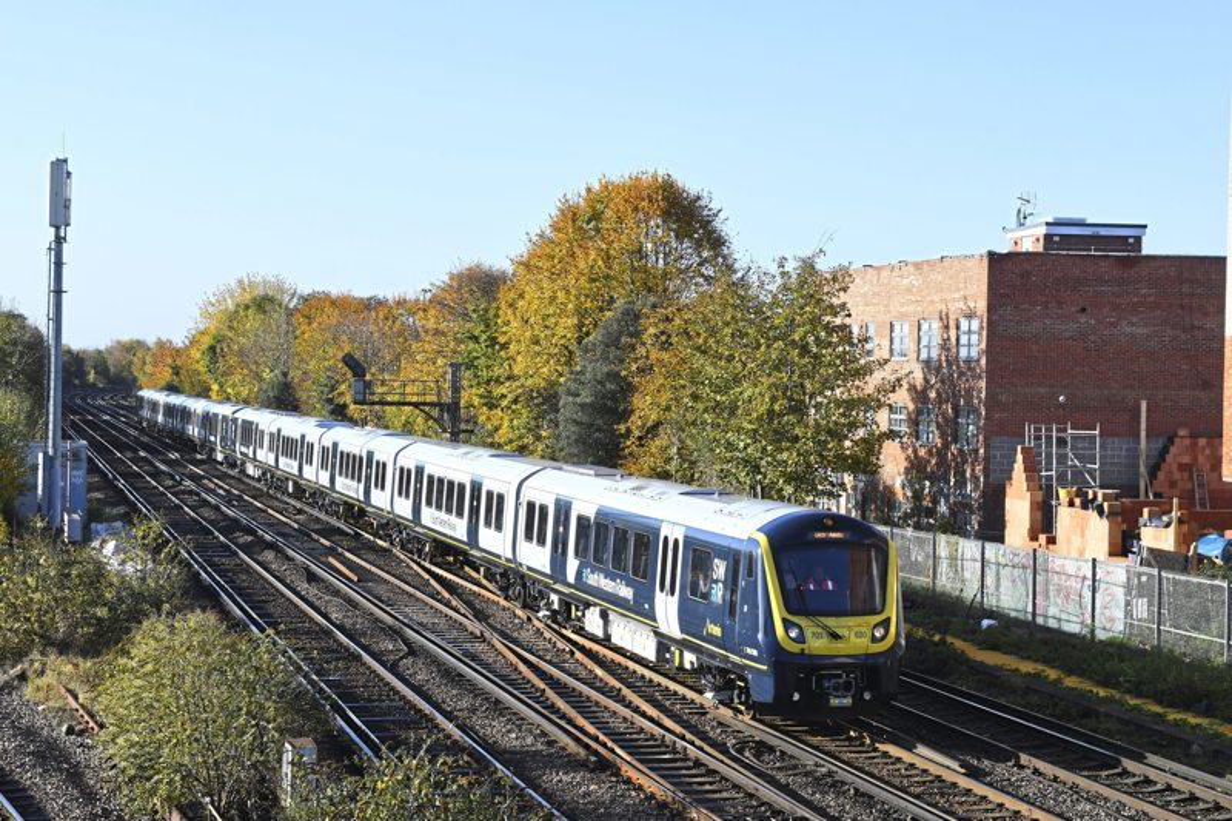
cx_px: 616
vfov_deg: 18.9
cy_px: 410
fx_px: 2463
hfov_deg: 28.1
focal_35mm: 72
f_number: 6.3
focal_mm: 48
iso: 400
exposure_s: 1/800
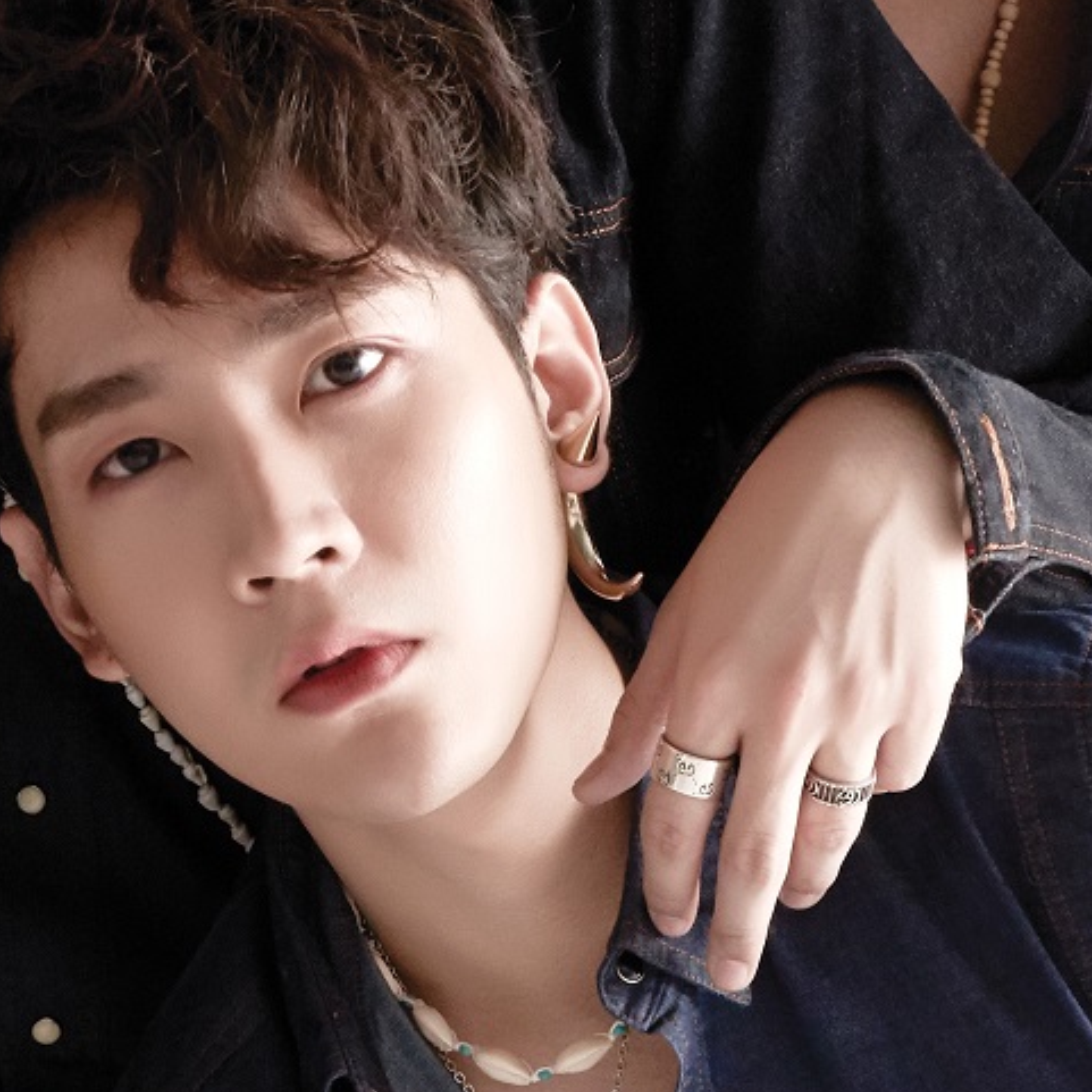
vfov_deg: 11.0
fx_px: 5675
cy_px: 874
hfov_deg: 11.0
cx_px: 352
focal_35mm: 159
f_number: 8
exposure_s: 1/160
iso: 800
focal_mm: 36
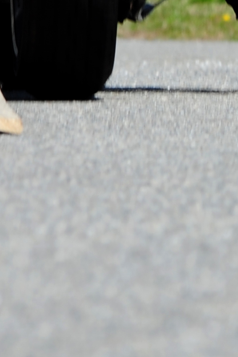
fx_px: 9918
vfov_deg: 2.1
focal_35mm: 999
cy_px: -335
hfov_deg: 1.4
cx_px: 205
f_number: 13
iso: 200
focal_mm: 200
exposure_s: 1/250
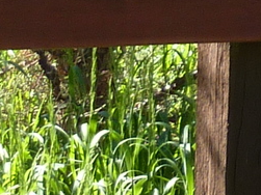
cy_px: -349
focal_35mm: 382
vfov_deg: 3.8
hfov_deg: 4.9
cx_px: 804
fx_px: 2879
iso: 80
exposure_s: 1/125
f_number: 4
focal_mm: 7.9
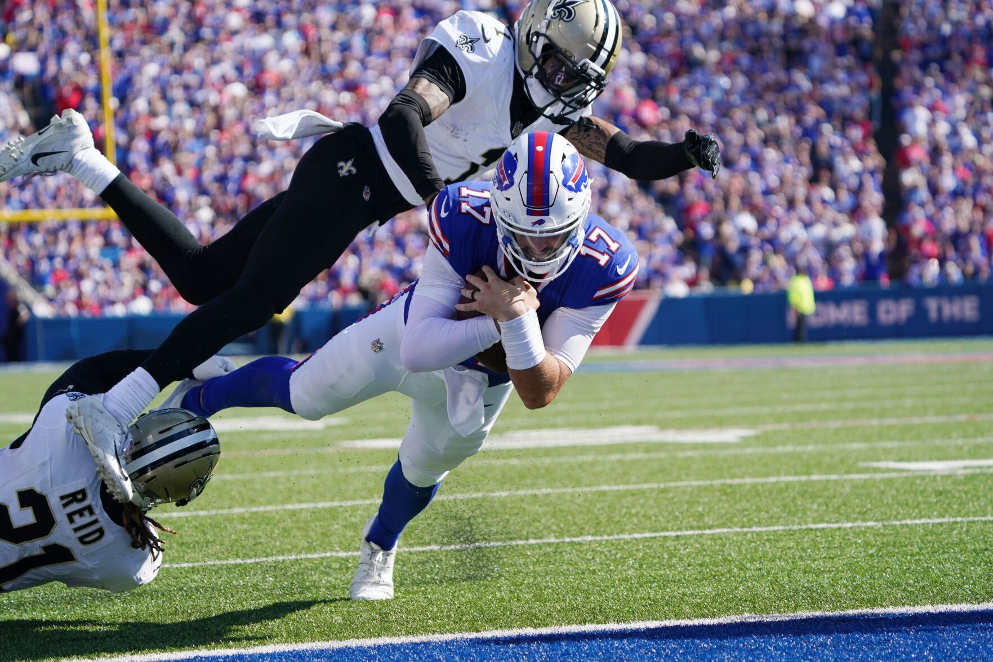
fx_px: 5516
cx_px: 496
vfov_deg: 6.9
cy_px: 331
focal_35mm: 200
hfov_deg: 10.3
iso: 400
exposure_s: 1/1600
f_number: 6.3
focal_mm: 200
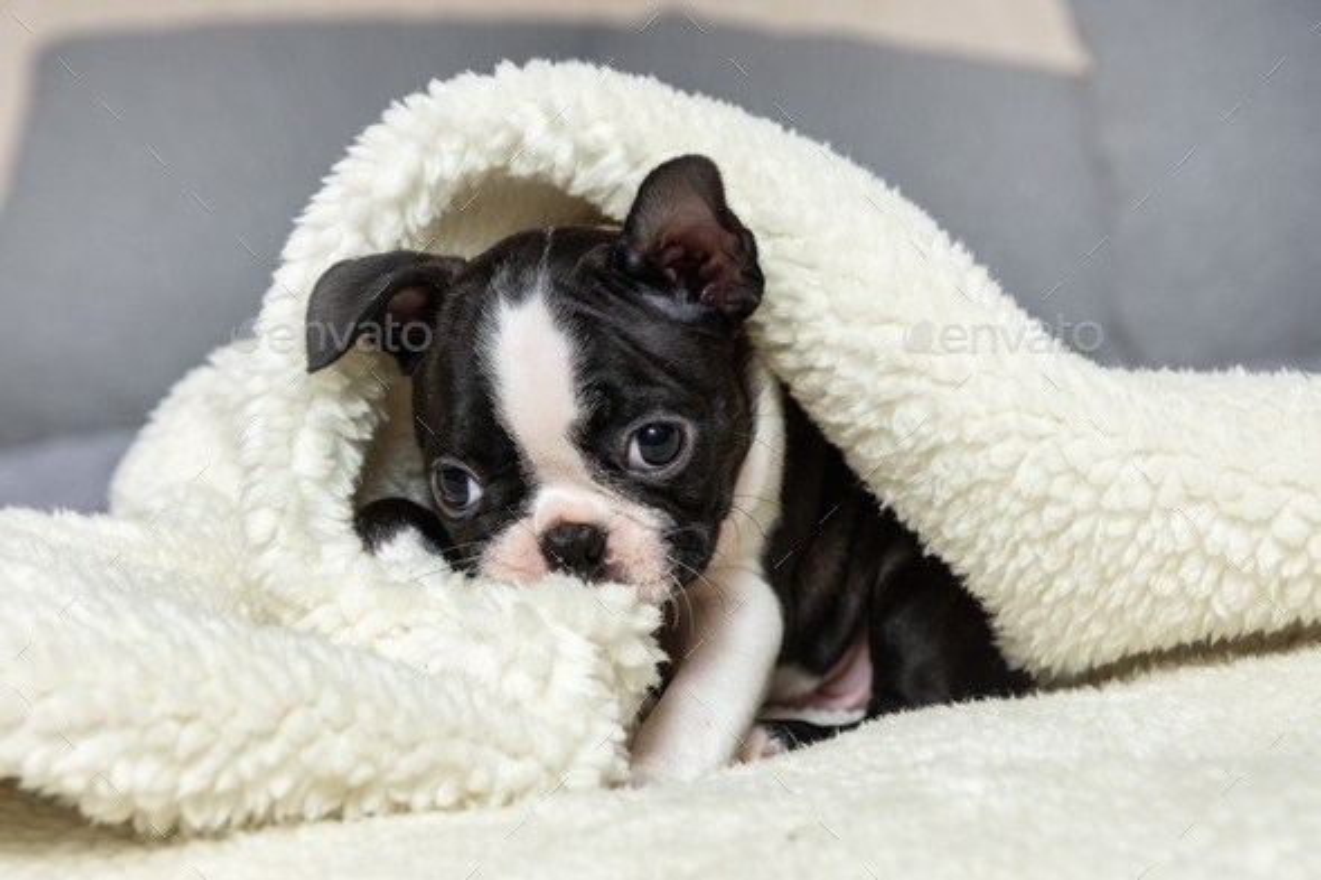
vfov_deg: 23.8
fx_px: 2091
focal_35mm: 57
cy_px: 440
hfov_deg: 35.1
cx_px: 660
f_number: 5
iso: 100
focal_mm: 38
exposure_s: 1/125
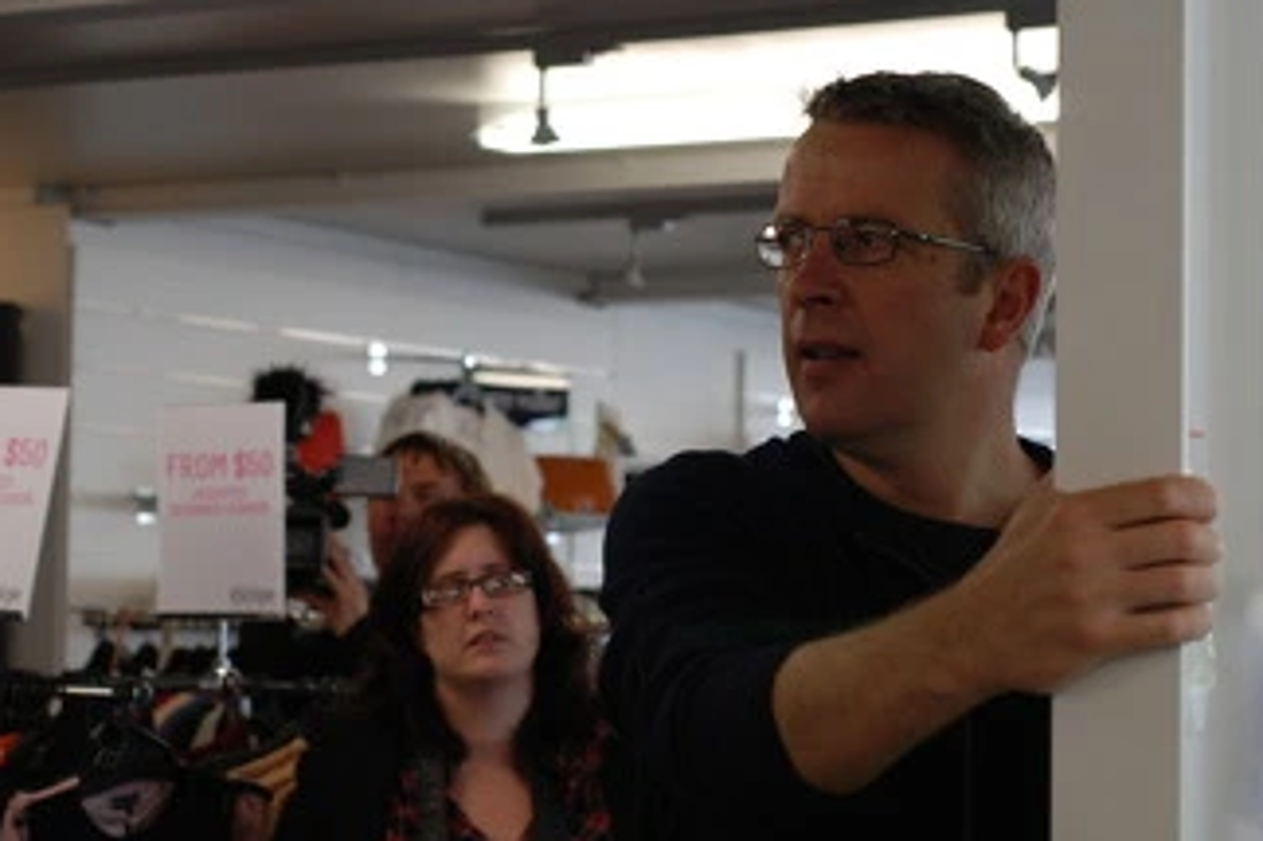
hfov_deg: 21.9
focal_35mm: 93
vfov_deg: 14.7
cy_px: 366
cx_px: 743
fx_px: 3261
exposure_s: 1/60
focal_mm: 50
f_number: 4
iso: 200
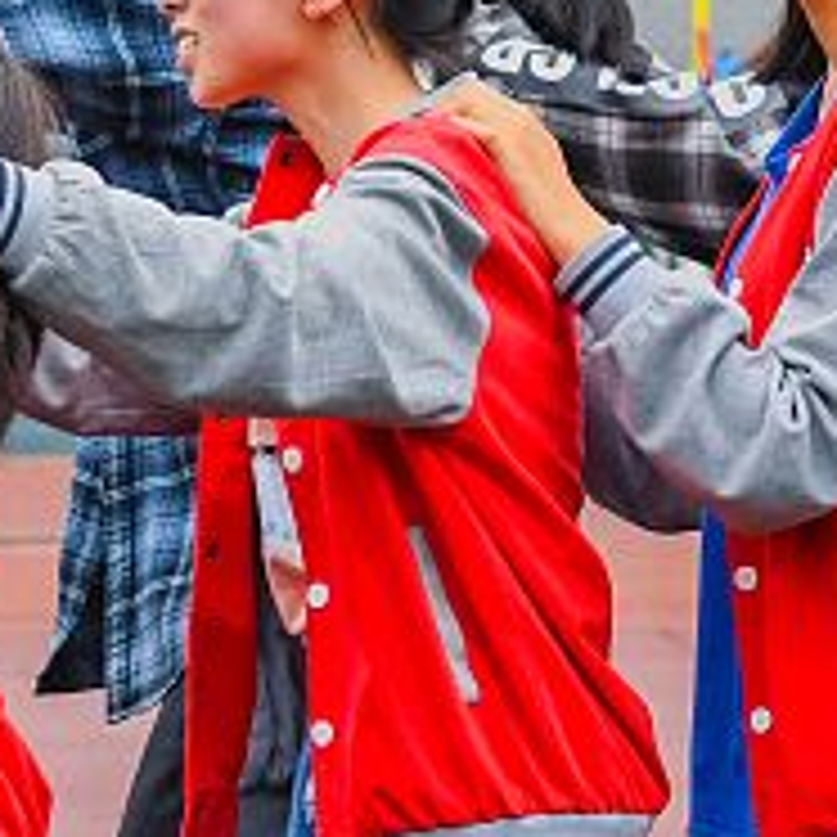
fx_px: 10477
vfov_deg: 4.6
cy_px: 634
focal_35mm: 383
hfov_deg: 4.6
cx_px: -32
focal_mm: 70
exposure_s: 1/320
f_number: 5
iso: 800
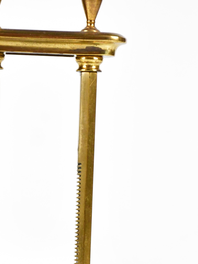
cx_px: 41
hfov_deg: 4.5
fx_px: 2546
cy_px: 332
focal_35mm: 334
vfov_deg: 5.9
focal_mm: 80
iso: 2000
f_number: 8
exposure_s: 1/100
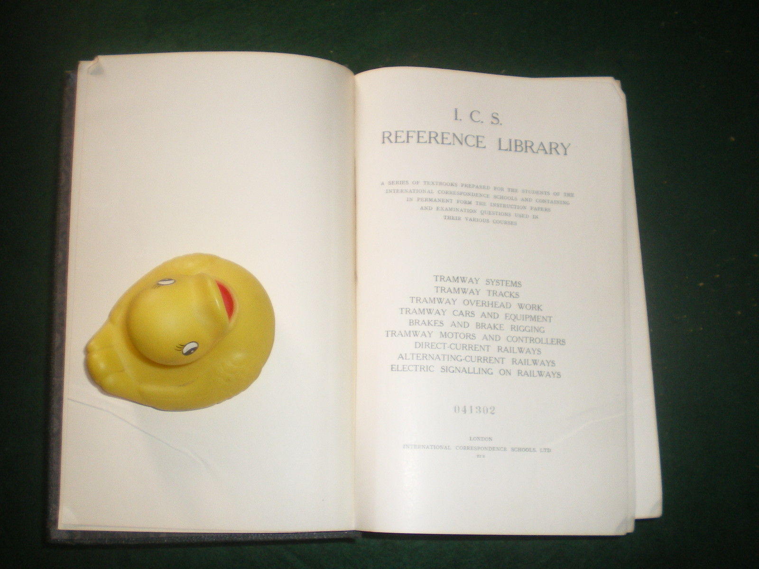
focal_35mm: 38
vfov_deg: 37.7
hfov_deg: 49.0
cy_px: 284
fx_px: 833
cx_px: 380
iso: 200
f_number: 3.1
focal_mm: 6.3
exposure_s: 1/50
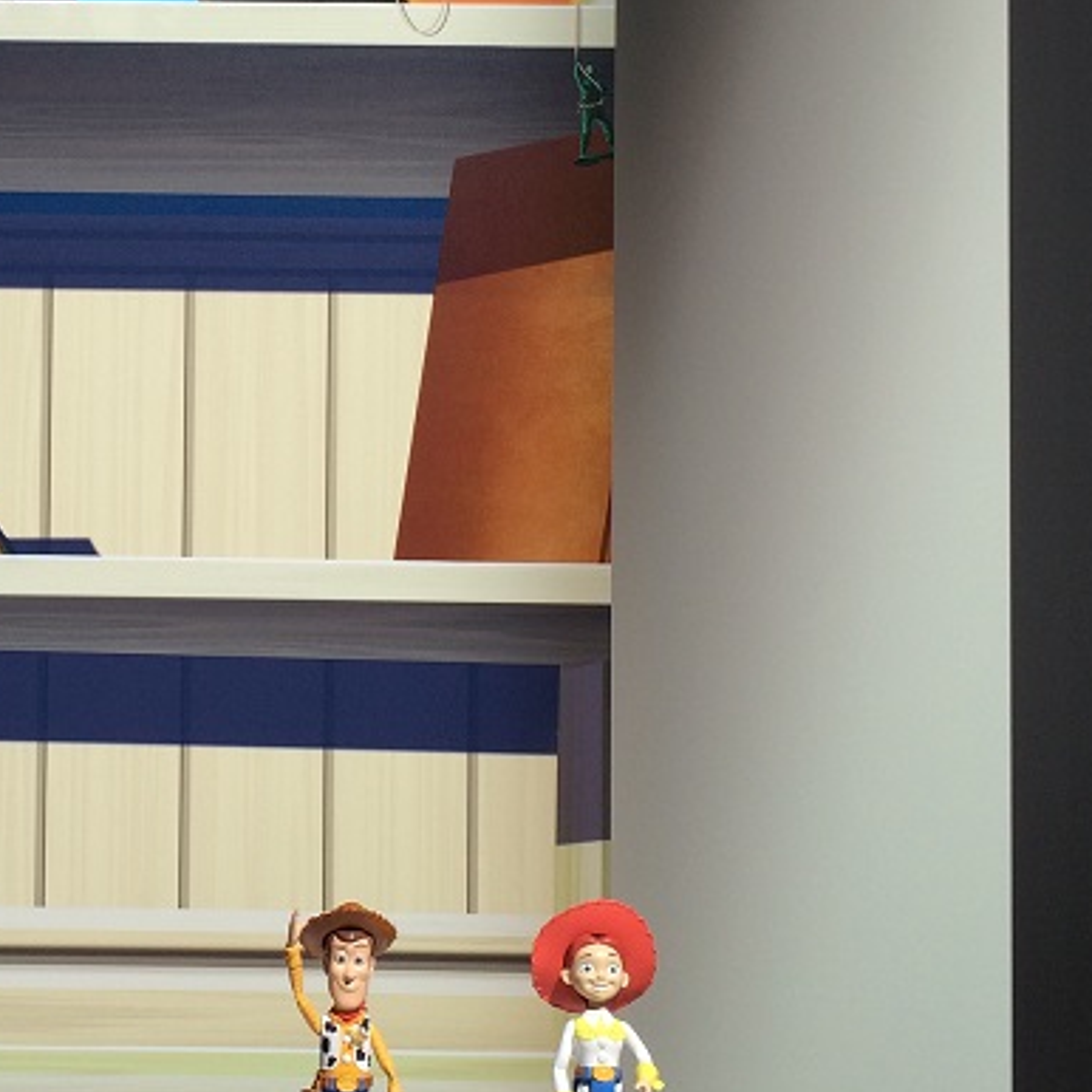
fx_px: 2320
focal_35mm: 65
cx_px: 137
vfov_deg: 26.4
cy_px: 379
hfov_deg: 25.8
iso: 32
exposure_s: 1/60
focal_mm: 4.15
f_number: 2.2
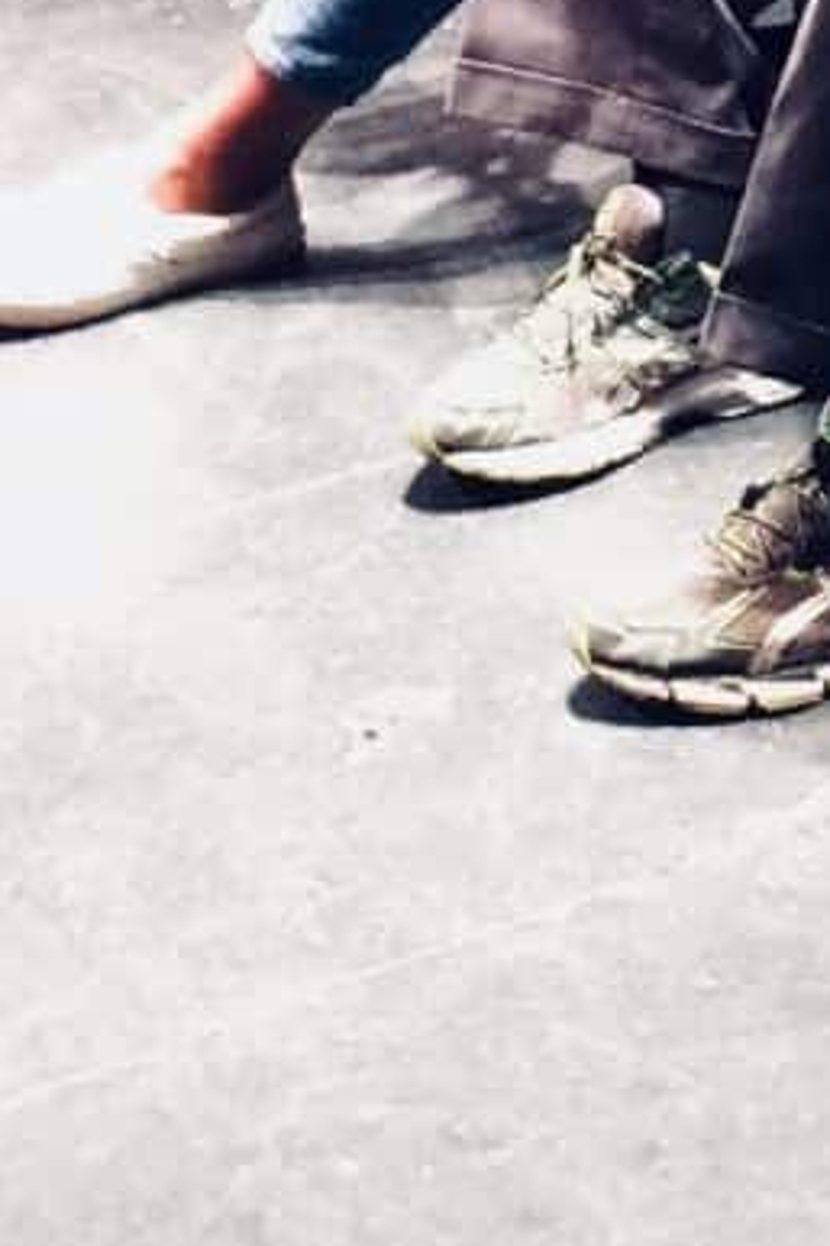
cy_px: -746
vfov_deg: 12.1
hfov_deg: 8.5
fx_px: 5538
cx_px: 1030
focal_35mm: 160
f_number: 2.2
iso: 160
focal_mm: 4.15
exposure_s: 1/30
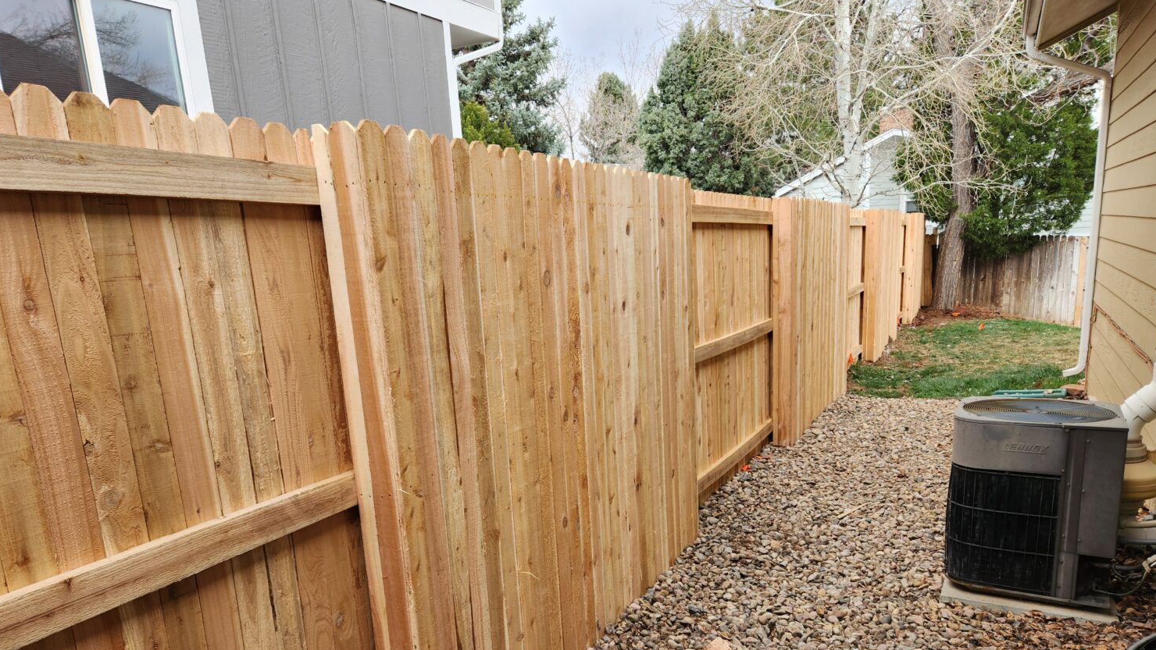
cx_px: 565
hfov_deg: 71.9
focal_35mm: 26
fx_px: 797
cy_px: 443
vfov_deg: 43.7
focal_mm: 5.4
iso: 40
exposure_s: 1/180
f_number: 1.8
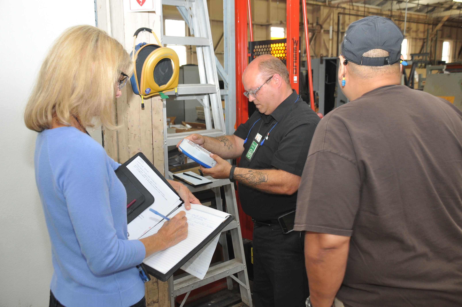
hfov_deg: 57.3
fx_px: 423
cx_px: 231
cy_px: 154
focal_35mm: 33
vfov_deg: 39.9
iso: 400
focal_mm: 22
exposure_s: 1/60
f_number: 4
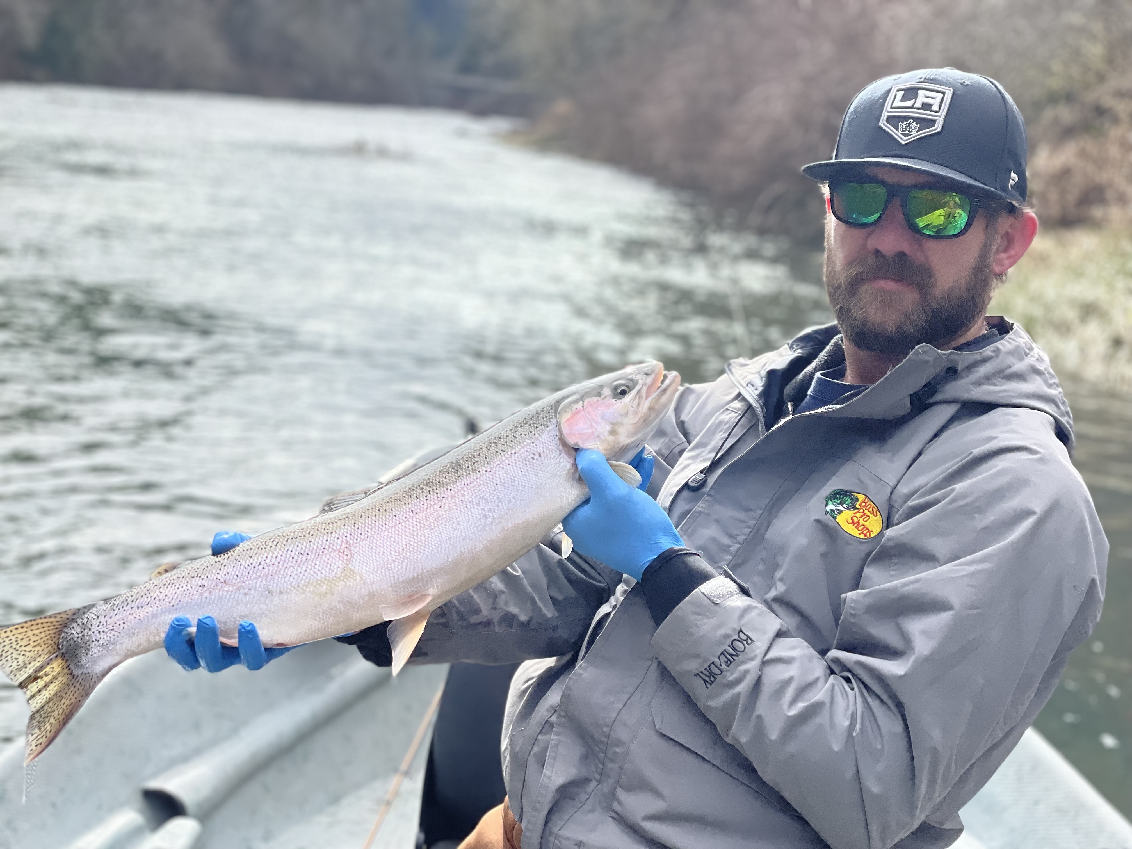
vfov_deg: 28.0
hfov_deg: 36.8
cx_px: 566
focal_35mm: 52
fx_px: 1700
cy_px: 424
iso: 32
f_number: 2
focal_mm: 6
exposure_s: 1/1996
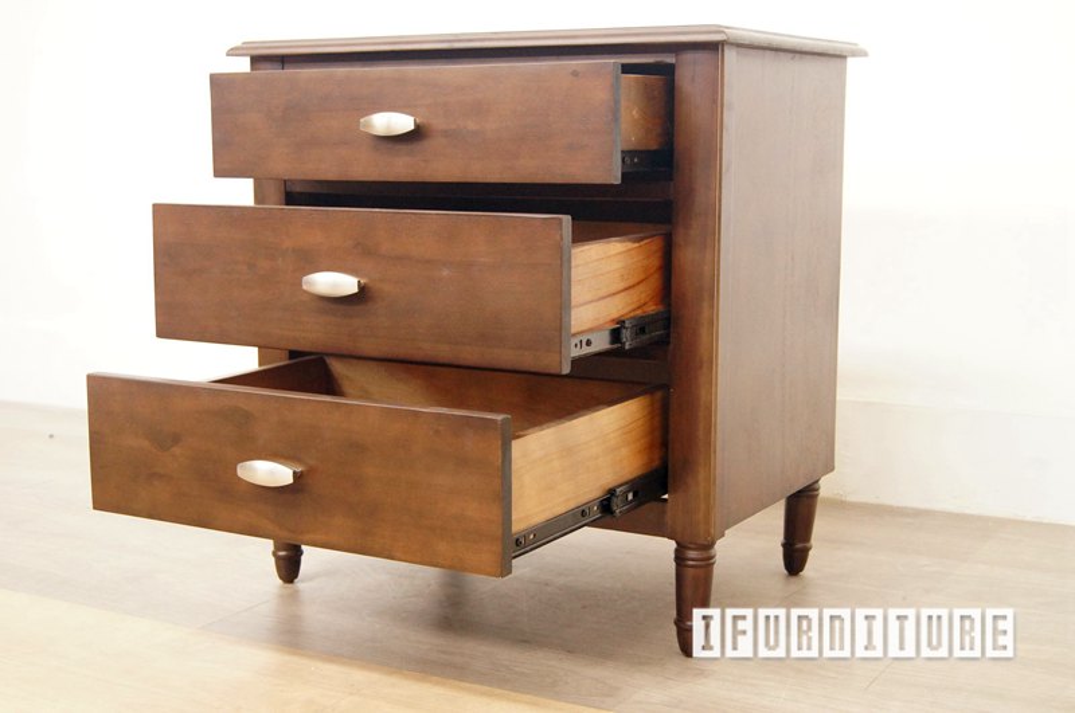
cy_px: 356
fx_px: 1565
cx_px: 538
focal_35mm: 52
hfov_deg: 37.9
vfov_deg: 25.7
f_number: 5
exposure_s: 1/50
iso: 1600
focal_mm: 35
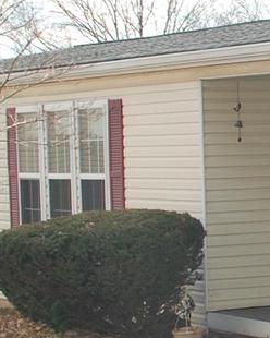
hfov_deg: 8.9
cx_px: 559
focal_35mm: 163
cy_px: 182
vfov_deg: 11.8
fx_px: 1630
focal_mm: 25
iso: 320
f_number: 5.6
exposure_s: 1/500
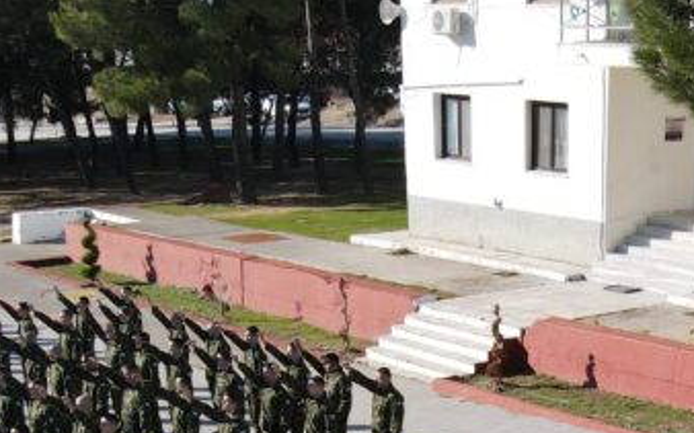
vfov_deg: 15.0
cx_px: 538
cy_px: 753
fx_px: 1456
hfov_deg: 26.4
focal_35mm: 77
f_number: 2.8
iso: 100
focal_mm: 4.5
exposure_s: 1/640
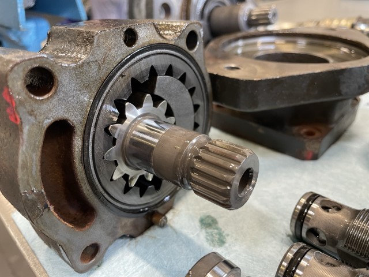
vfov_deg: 53.1
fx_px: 277
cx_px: 184
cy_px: 138
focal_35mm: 26
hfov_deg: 67.3
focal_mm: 4.2
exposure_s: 1/50
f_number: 1.6
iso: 200
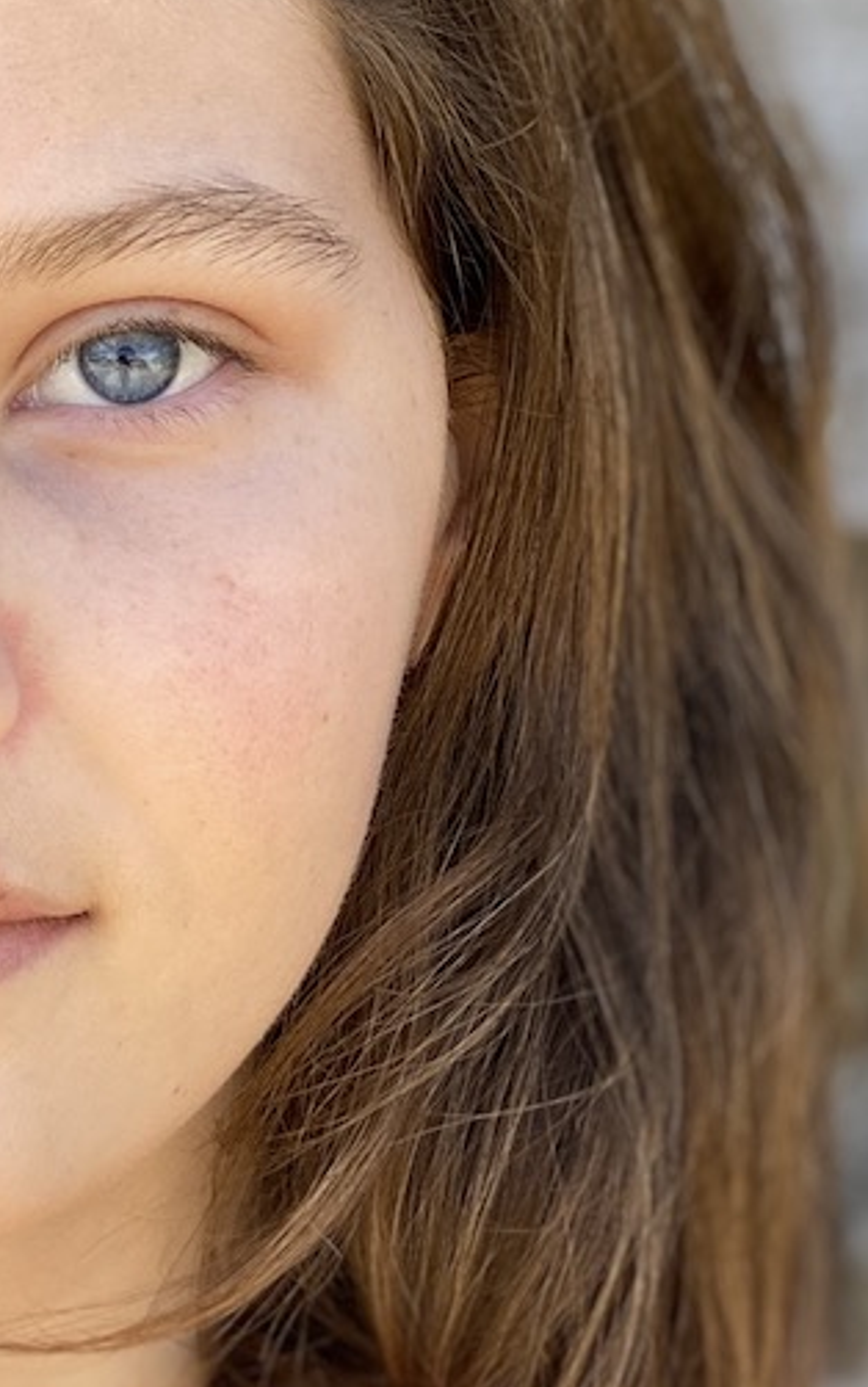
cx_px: -257
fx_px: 5485
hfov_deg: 8.9
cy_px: 964
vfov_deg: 14.4
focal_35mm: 145
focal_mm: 6
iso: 20
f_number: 2
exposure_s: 1/265
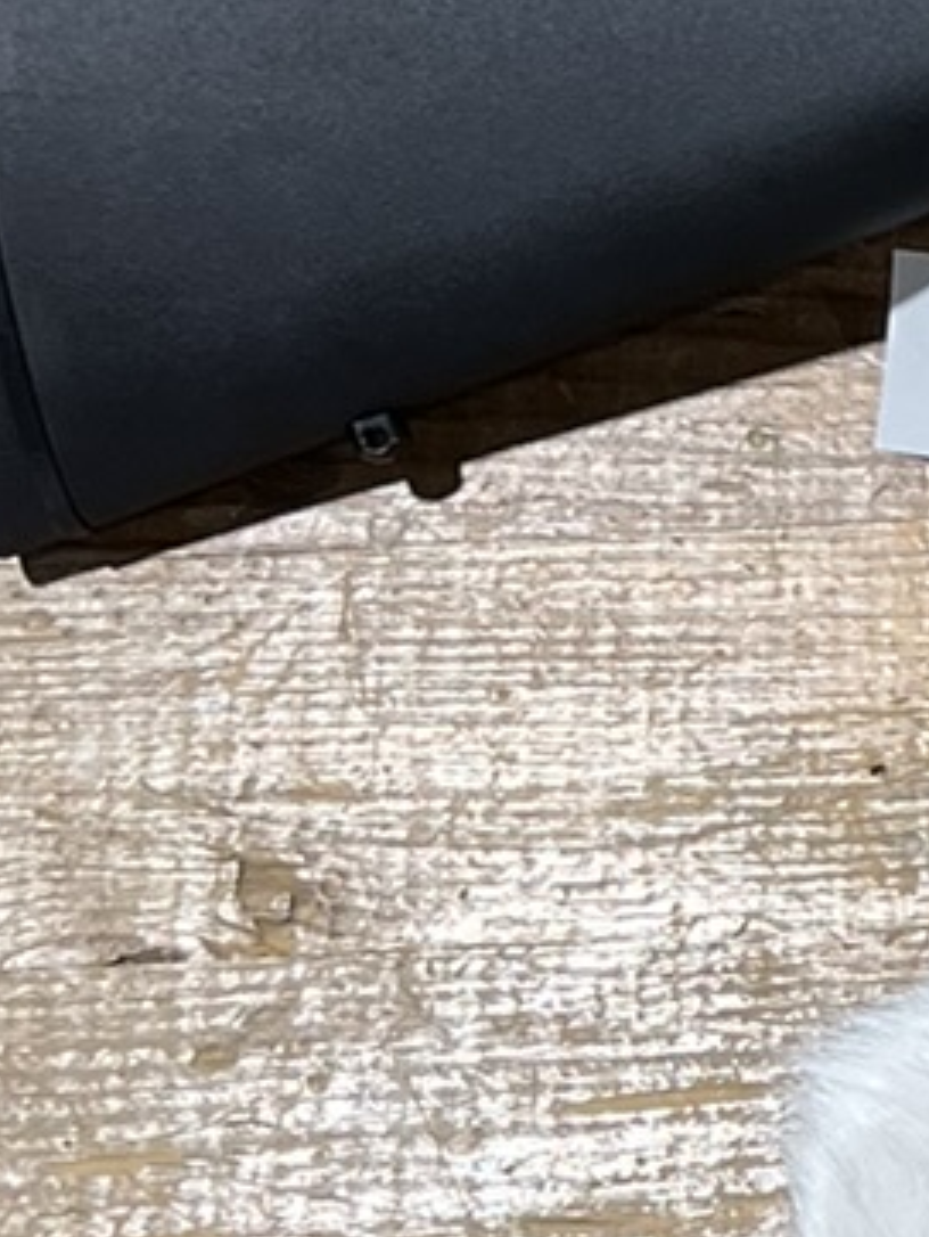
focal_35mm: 147
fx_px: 5254
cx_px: 2531
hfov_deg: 8.8
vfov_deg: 13.4
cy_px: 560
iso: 125
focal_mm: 5.1
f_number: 1.6
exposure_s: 1/120
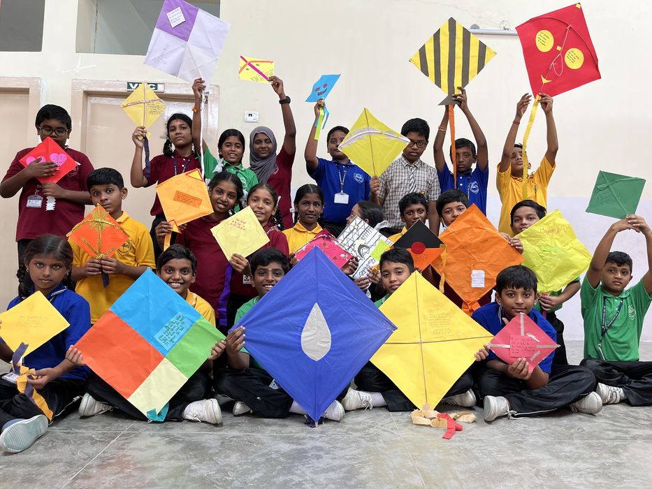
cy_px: 244
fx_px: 490
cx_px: 326
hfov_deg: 67.3
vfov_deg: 53.1
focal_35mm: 26
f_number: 1.6
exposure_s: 1/121
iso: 100
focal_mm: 5.1
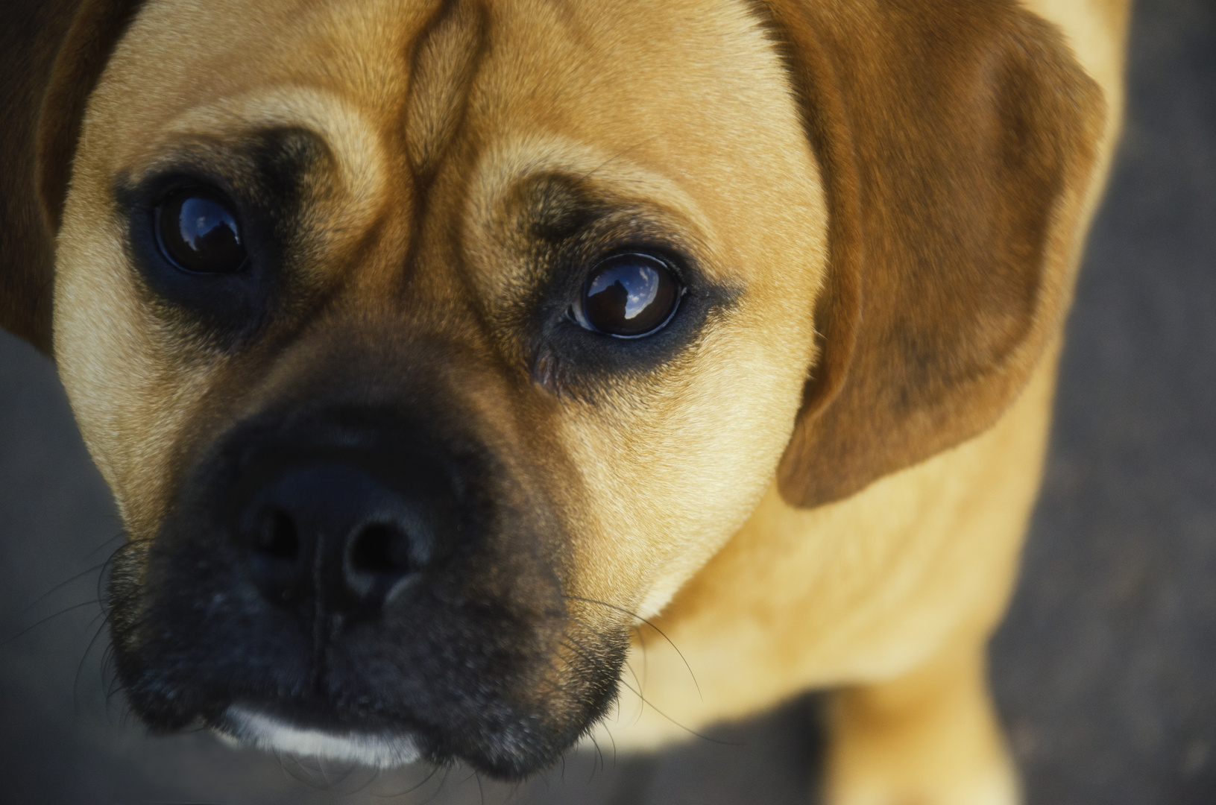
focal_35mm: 158
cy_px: 402
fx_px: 5309
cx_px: 608
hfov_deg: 13.1
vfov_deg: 8.7
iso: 640
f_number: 5.6
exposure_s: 1/1000
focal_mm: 105
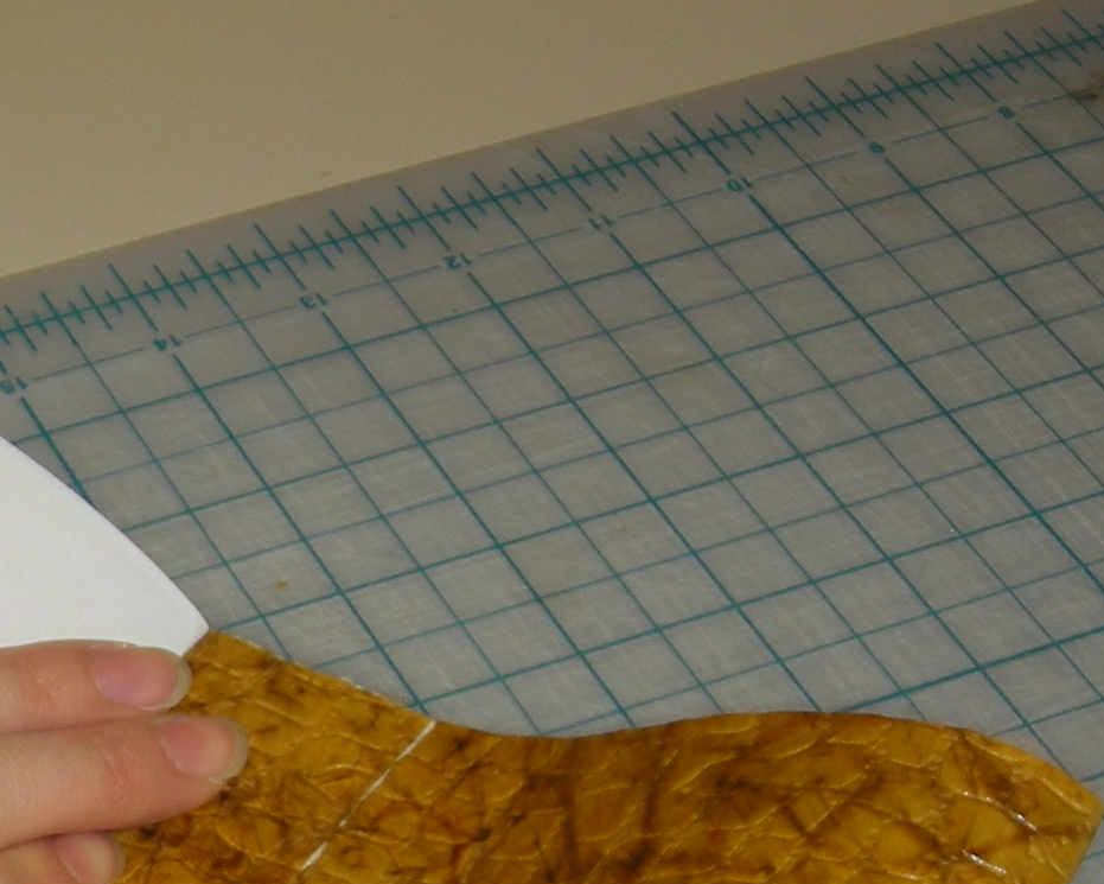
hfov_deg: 15.5
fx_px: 3954
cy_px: 1054
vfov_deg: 12.5
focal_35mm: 121
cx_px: -114
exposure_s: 1/60
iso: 50
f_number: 3.3
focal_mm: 6.8
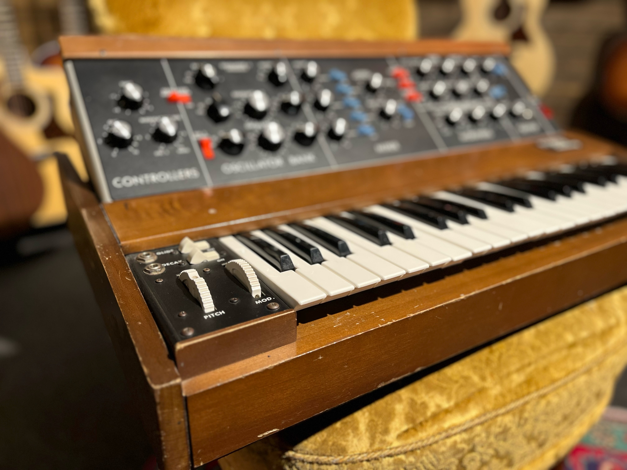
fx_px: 471
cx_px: 314
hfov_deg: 67.3
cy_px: 235
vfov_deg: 53.1
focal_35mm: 26
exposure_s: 1/50
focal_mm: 5.1
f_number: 1.6
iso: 80
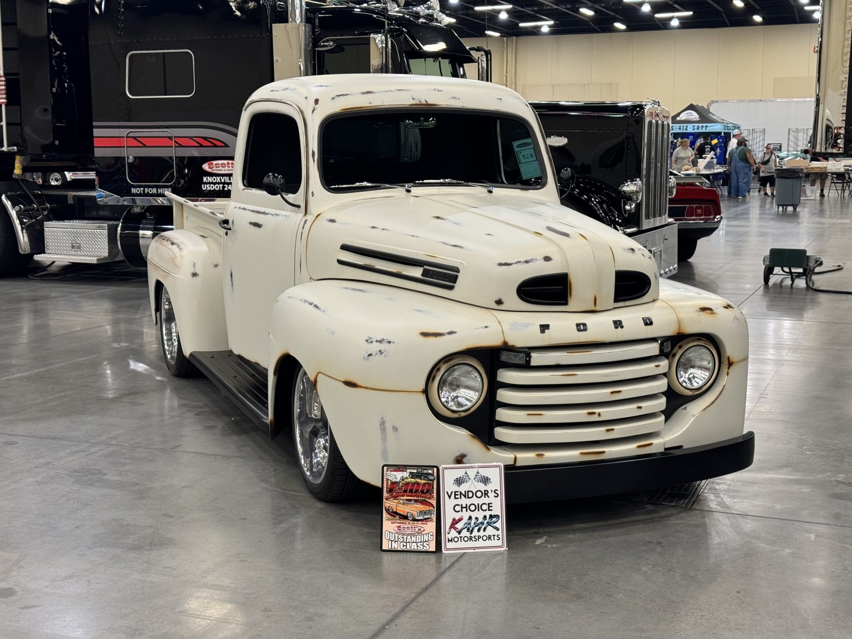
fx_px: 1181
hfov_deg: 39.7
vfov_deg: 30.3
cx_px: 426
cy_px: 320
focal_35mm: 48
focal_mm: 6.76
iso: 125
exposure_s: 1/60
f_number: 1.78
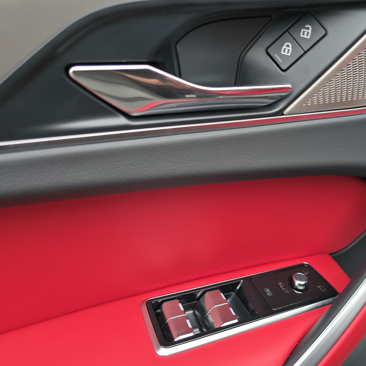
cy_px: 185
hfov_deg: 56.1
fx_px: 335
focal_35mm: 28
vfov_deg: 57.3
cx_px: 243
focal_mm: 6.3
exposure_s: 1/180
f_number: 1.7
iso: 20
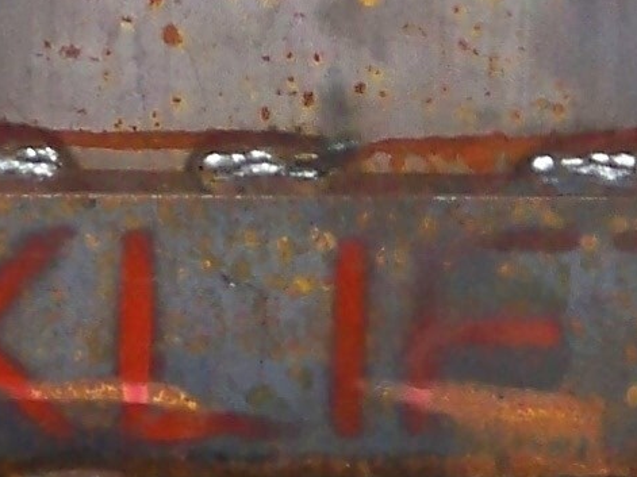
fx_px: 4986
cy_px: -1230
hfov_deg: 7.3
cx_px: 82
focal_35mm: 271
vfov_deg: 5.0
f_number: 3.1
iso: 200
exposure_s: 1/60
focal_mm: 6.3
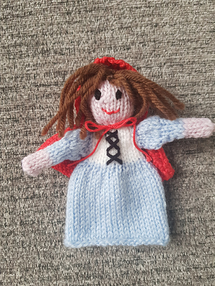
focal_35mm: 26
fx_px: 215
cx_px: 108
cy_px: 143
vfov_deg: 67.3
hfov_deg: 53.1
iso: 200
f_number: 1.7
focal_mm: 4.3
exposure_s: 1/28
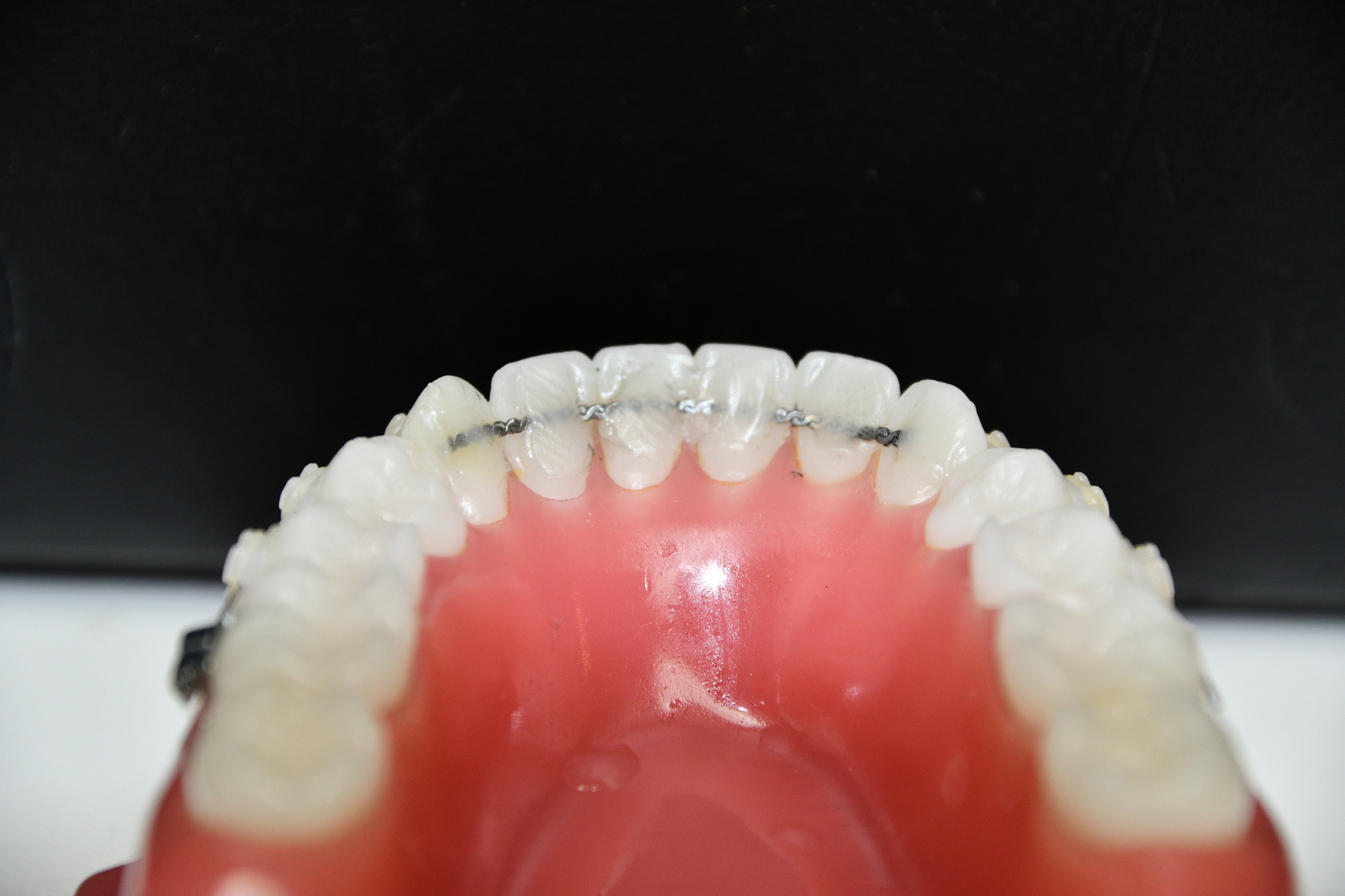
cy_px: 448
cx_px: 672
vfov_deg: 3.1
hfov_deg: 4.6
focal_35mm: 450
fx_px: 16811
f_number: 6.3
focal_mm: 300
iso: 500
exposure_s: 1/60
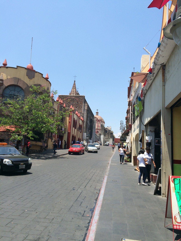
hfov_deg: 48.2
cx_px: 90
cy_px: 120
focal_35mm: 29
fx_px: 202
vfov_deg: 61.7
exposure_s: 1/1414
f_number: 2.2
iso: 32
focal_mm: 4.15
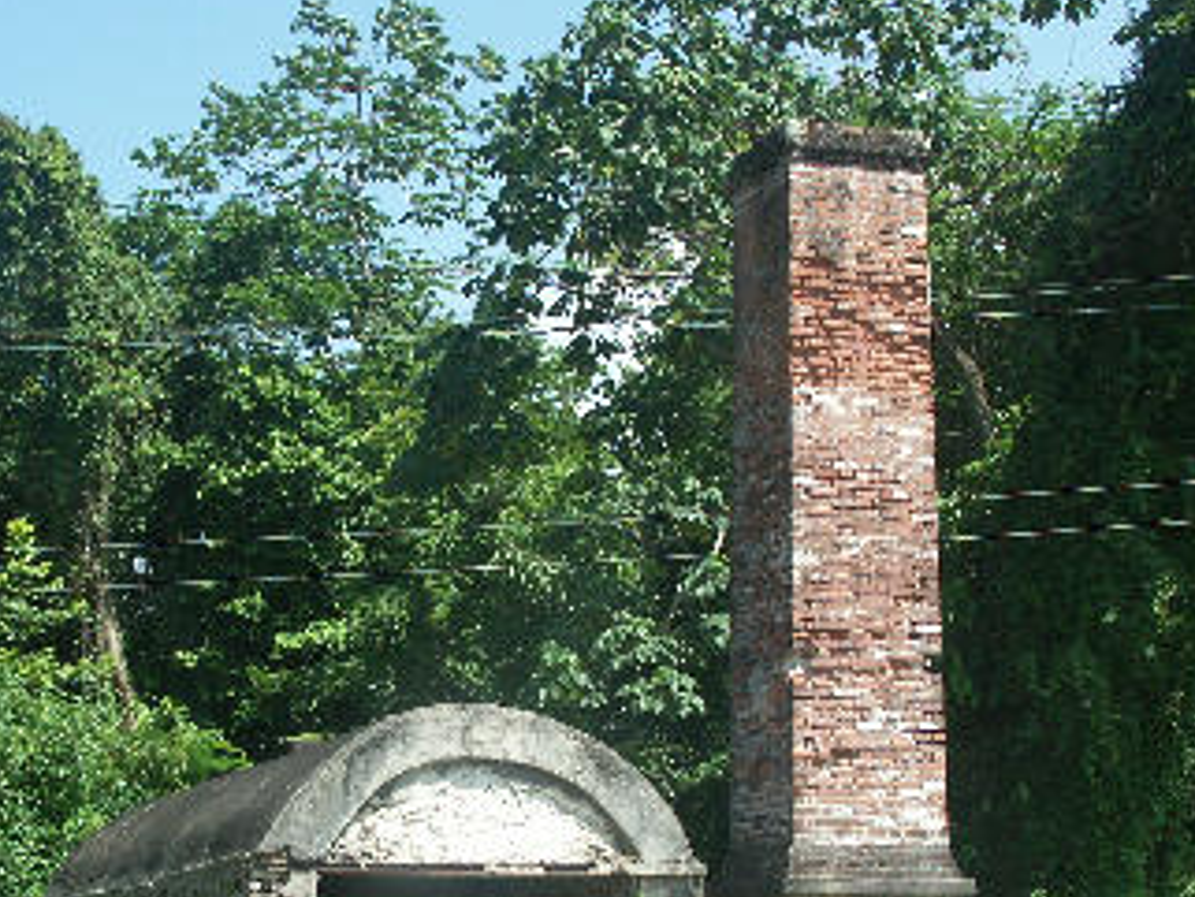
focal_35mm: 78
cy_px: 663
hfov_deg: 24.9
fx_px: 2694
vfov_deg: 18.8
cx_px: 445
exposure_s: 1/320
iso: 100
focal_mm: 12.21
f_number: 6.3
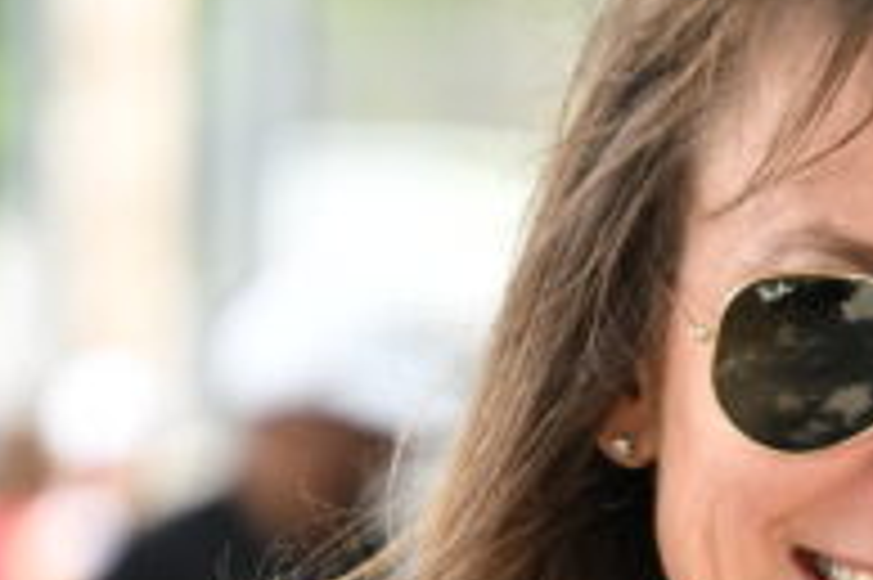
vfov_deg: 2.5
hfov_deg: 3.7
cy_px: 1068
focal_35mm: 554
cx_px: 1426
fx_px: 13423
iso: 400
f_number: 4
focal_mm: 105
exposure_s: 1/640
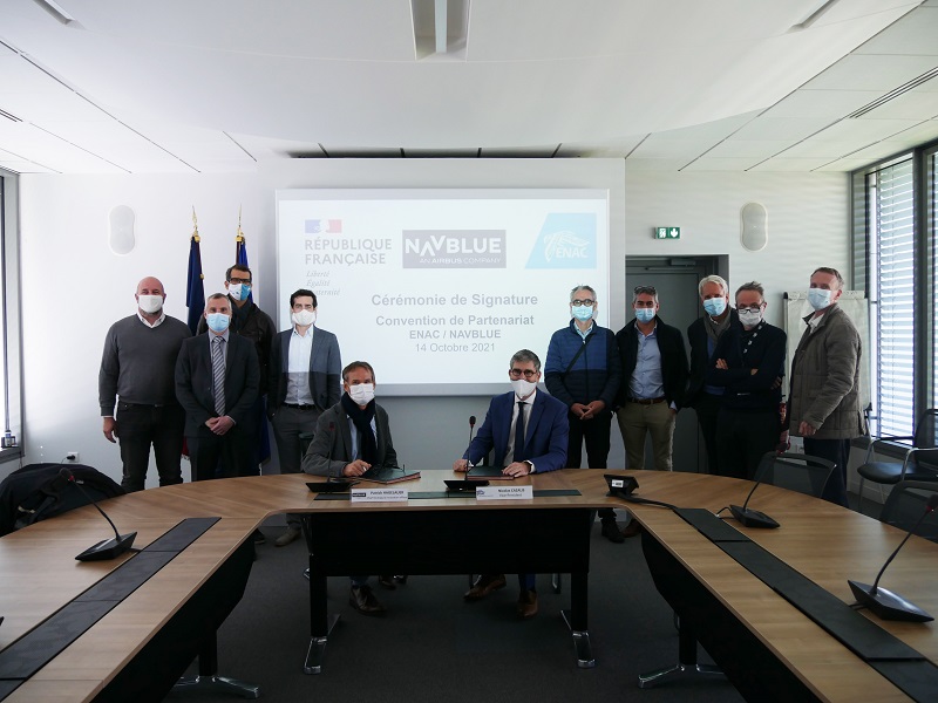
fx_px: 759
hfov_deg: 63.4
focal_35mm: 28
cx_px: 469
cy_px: 352
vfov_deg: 49.7
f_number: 3.5
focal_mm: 14
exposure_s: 1/60
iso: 250
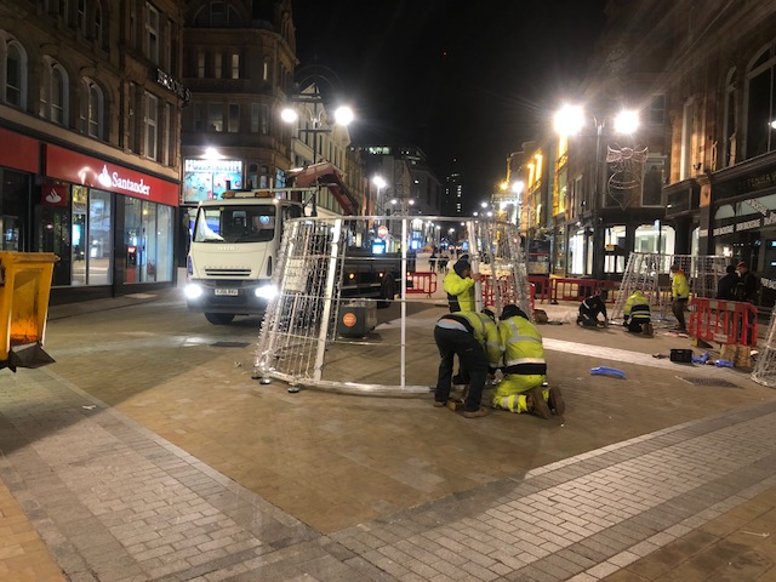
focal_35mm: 28
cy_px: 291
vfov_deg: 49.7
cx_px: 388
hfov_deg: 63.4
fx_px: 628
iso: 100
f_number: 1.8
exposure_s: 1/10
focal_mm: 3.99
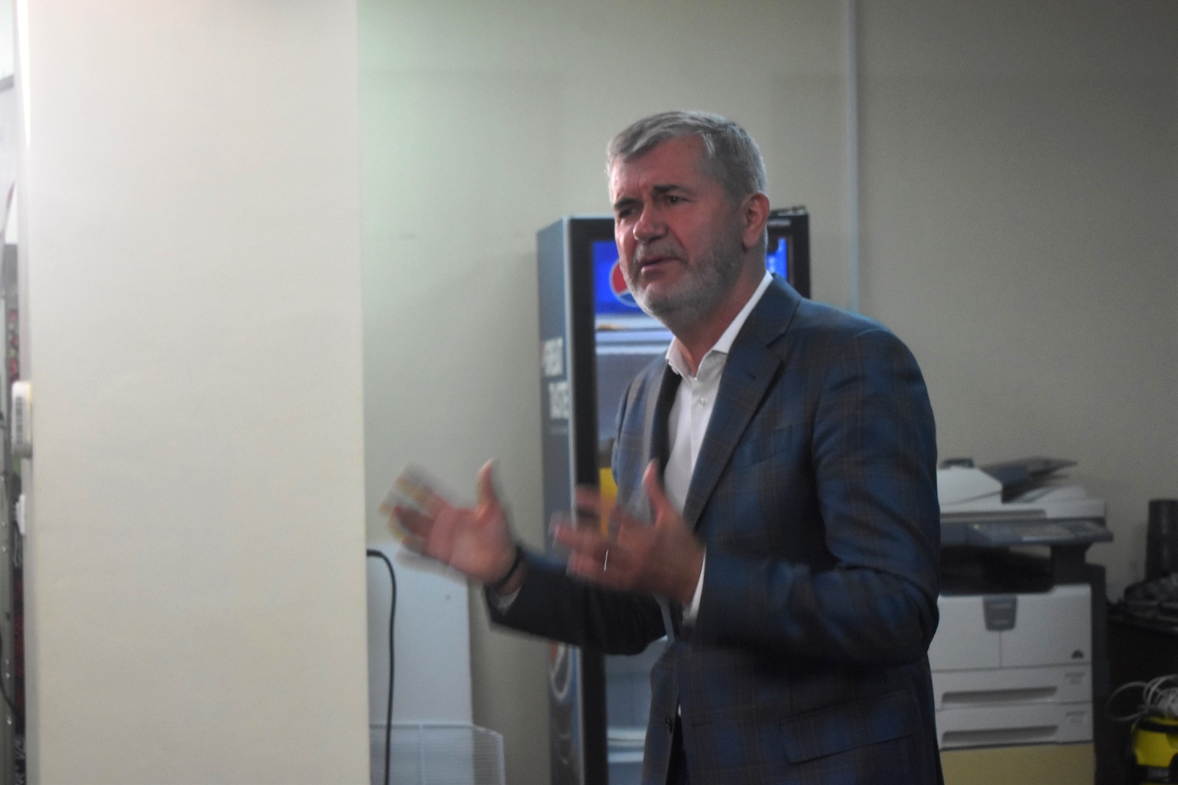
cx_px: 589
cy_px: 392
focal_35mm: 72
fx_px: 2356
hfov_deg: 28.1
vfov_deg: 18.9
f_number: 5.3
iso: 2200
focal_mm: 48
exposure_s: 1/125
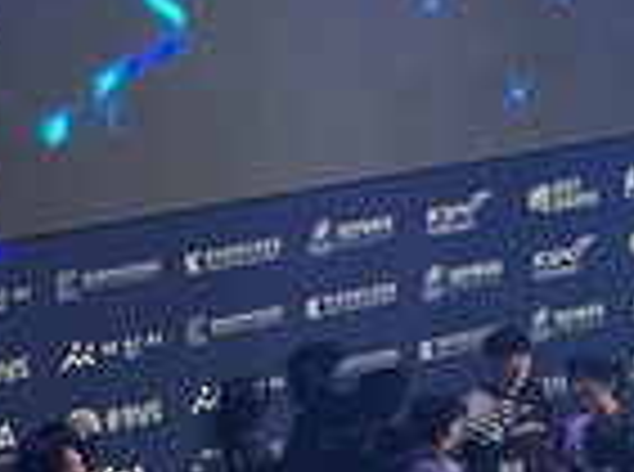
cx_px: 845
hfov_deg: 8.8
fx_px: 4056
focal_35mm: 222
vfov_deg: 6.7
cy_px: 94
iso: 200
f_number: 2
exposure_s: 1/60
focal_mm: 6
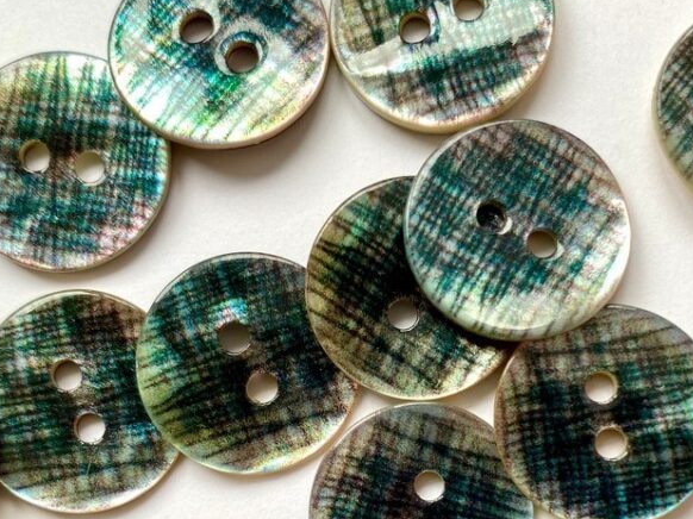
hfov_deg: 54.9
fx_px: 660
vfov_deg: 42.8
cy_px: 292
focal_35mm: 33
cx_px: 419
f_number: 1.8
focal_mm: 4.25
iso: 32
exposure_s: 1/133
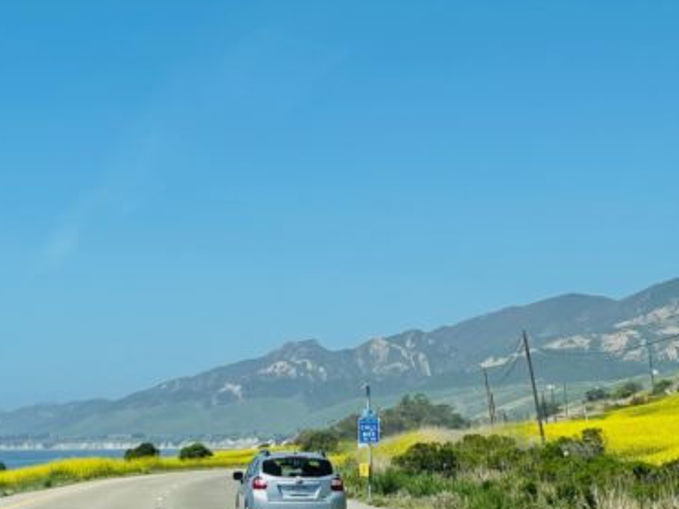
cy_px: 312
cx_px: 197
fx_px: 2060
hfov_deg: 18.6
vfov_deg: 14.1
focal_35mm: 105
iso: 20
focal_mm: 7.5
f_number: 2.2
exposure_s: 1/1119
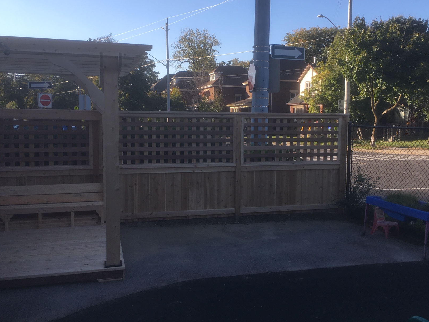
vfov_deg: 39.7
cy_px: 156
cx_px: 230
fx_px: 446
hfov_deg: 51.3
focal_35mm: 36
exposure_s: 1/475
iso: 25
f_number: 2.2
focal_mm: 4.15
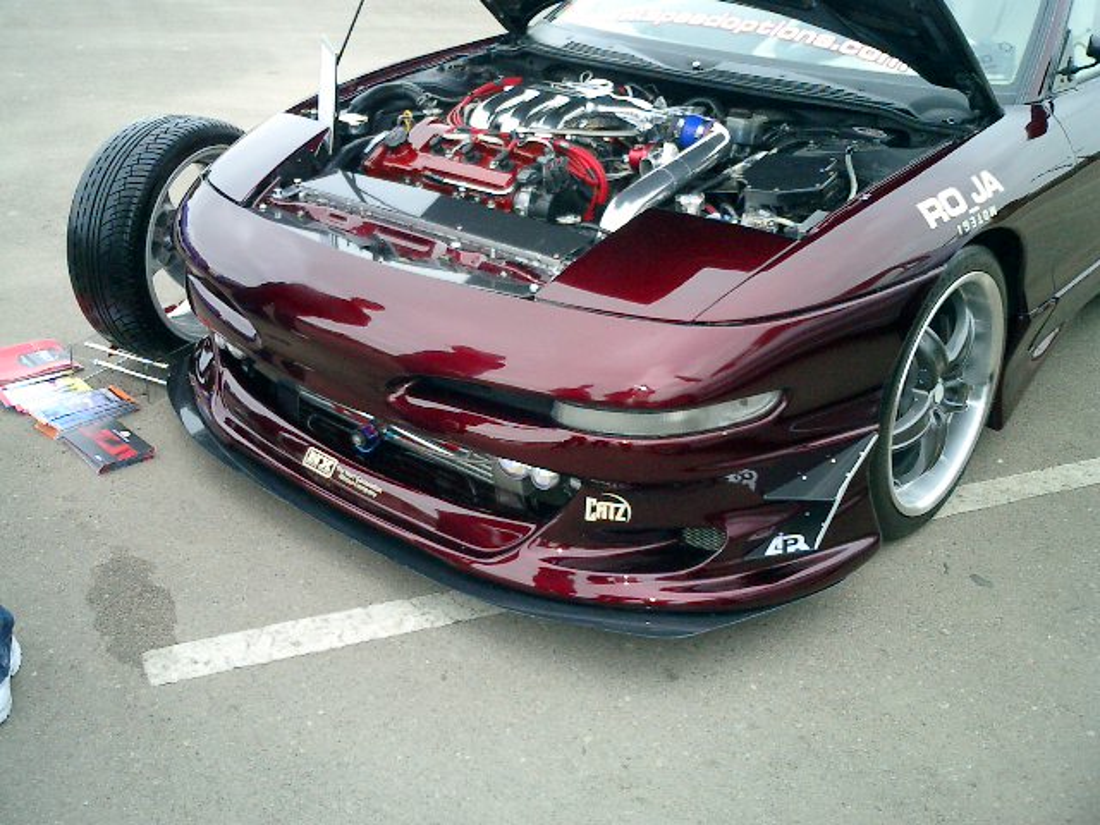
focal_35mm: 36
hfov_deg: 51.4
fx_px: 1144
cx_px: 550
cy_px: 412
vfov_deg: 39.7
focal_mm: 7.5
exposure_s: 1/40
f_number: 3.2
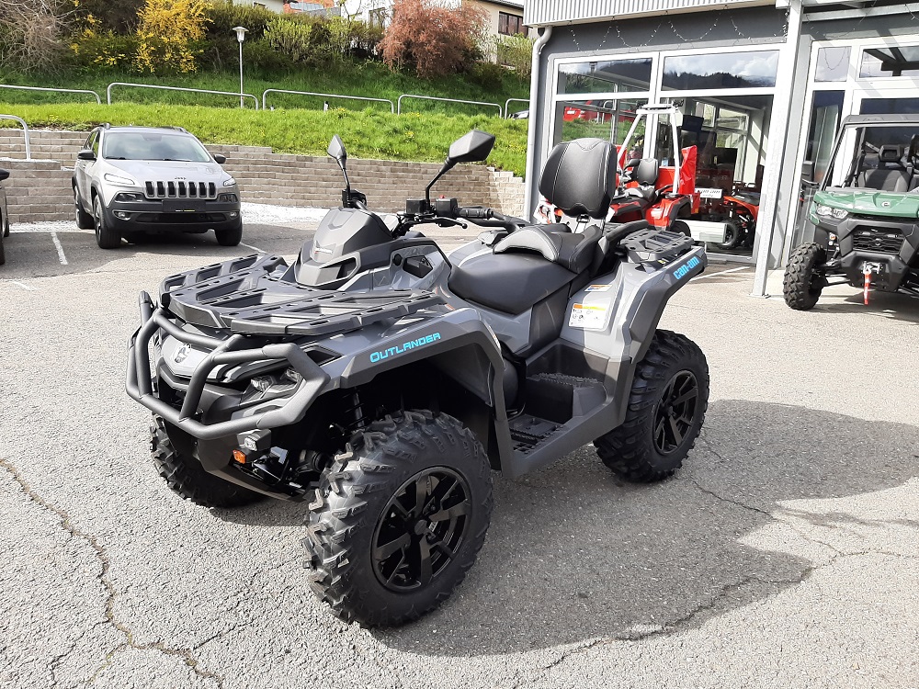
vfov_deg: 53.1
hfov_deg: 67.3
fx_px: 690
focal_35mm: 26
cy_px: 344
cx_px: 460
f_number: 1.7
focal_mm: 3.93
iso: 40
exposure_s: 1/1020
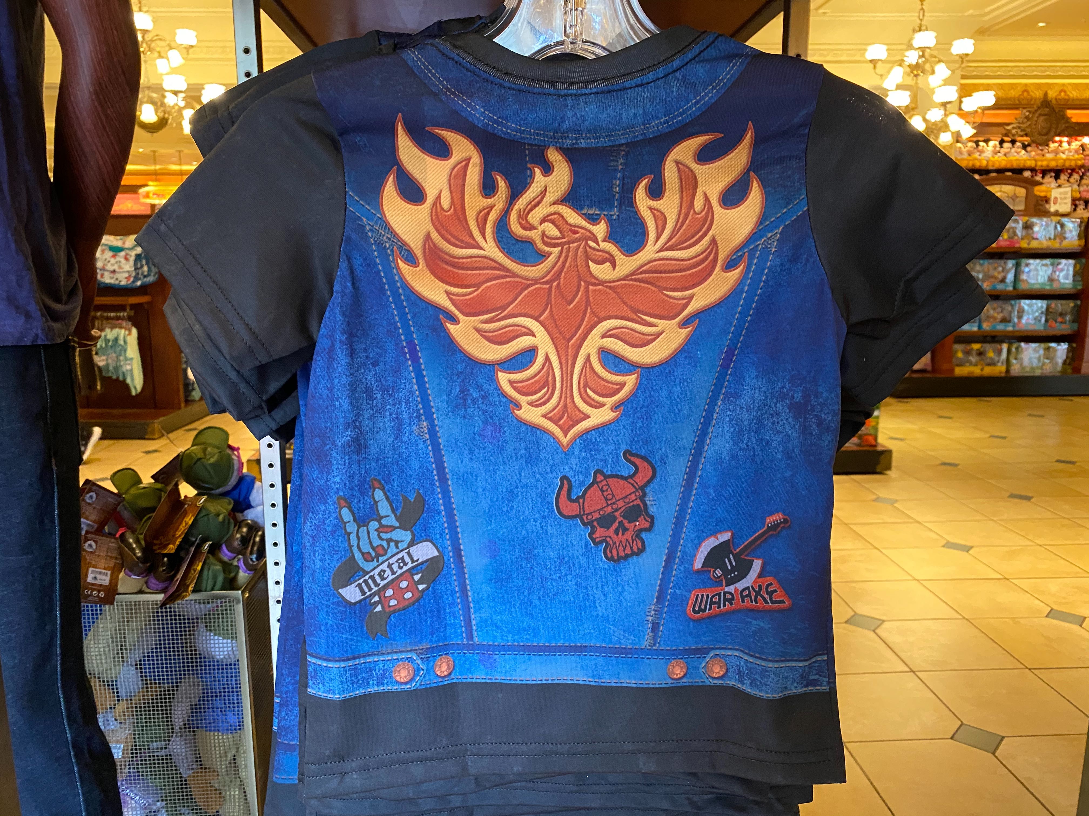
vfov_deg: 53.1
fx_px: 818
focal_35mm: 26
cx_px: 544
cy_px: 408
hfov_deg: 67.3
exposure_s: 1/40
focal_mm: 4.25
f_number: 1.8
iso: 500
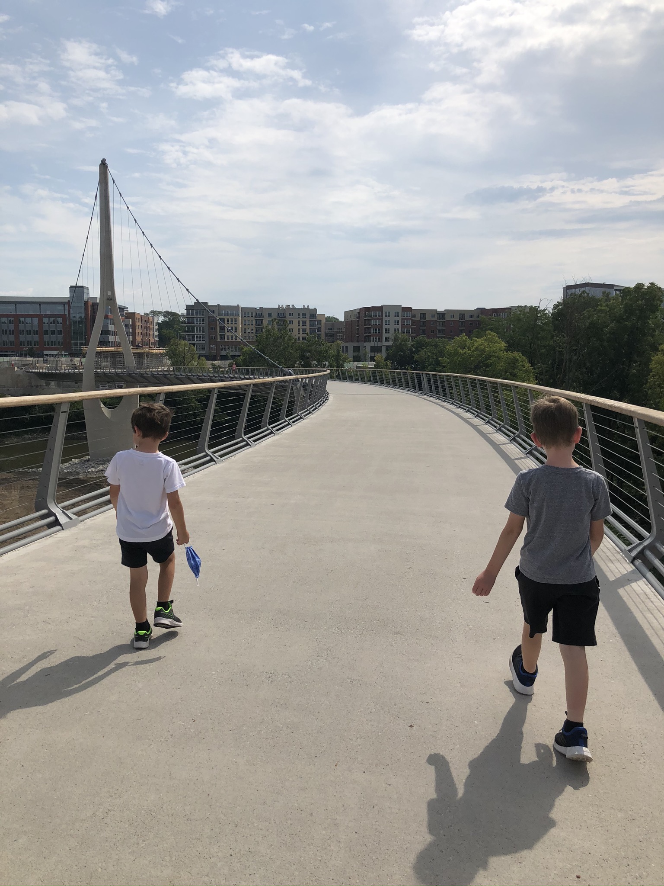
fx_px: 716
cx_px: 332
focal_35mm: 28
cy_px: 443
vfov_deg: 63.4
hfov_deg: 49.7
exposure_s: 1/5348
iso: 20
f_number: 1.8
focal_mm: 4
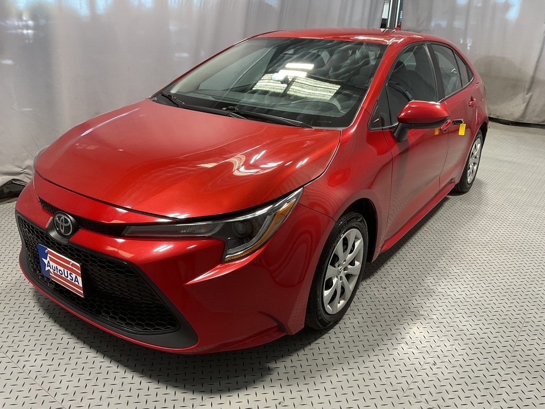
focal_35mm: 29
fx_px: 457
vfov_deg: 48.2
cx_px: 272
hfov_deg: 61.7
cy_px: 204
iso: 40
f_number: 1.8
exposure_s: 1/60
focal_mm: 3
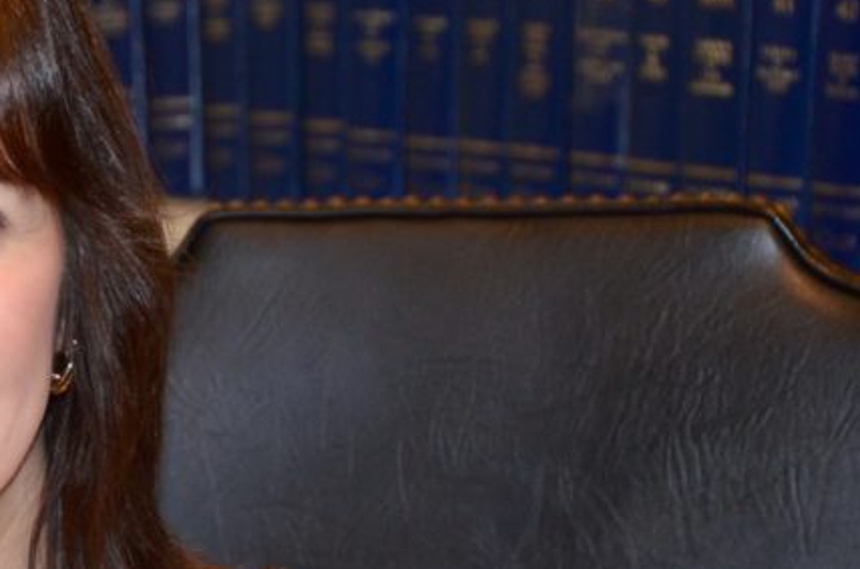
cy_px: 410
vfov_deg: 5.1
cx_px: -102
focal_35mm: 269
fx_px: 6414
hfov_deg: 7.6
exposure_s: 1/60
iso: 800
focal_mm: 75
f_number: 5
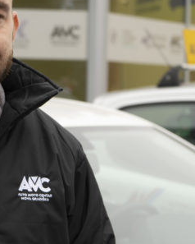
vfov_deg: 15.2
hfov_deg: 12.0
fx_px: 908
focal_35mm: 126
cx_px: -41
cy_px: 88
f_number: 5
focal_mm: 52
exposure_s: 1/160
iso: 250
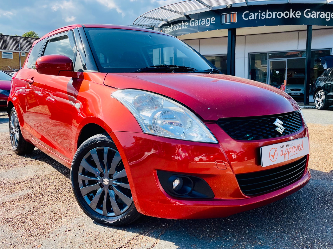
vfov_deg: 53.1
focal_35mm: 26
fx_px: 250
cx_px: 166
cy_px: 124
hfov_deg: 67.3
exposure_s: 1/2053
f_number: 1.6
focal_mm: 4.2
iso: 32
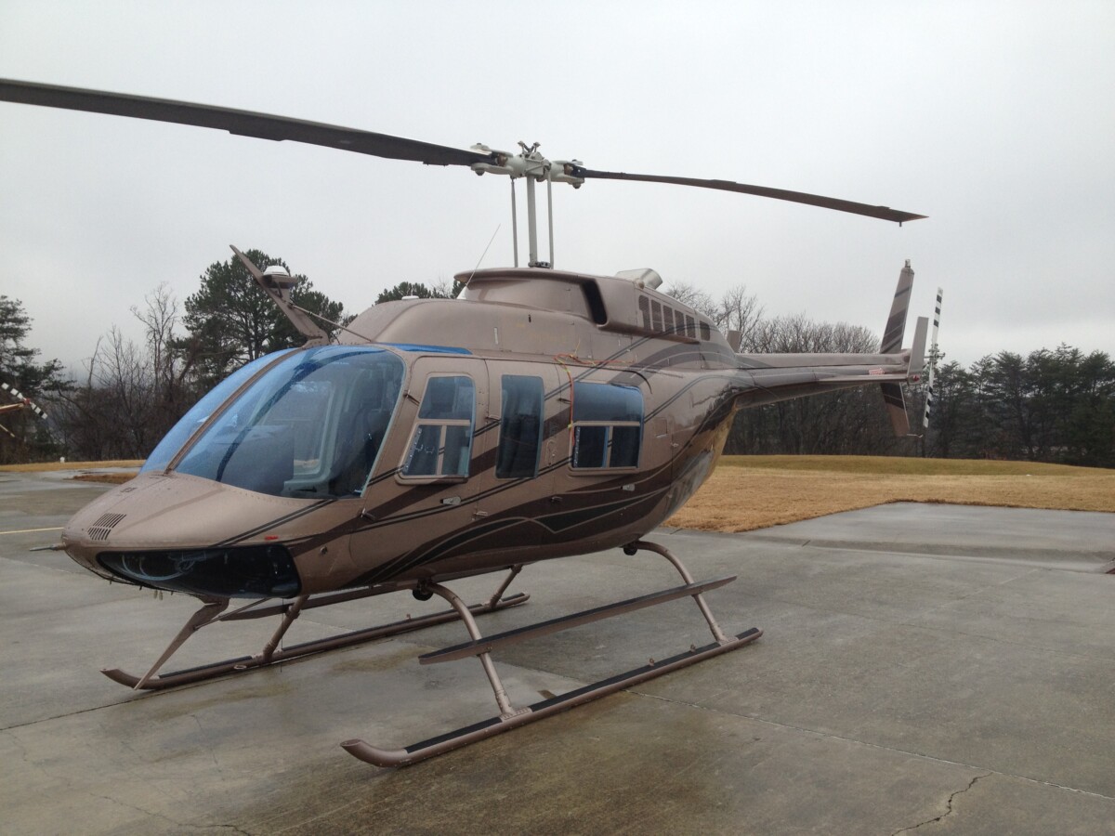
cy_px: 418
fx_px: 1127
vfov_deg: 40.7
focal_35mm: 35
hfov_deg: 52.6
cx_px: 558
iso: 50
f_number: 2.4
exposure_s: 1/220
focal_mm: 4.28
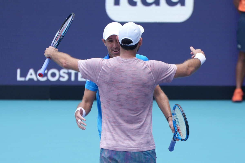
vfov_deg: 3.4
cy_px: 82
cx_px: 122
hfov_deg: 5.2
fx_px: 2722
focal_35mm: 400
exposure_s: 1/1000
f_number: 5.6
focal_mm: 400
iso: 800
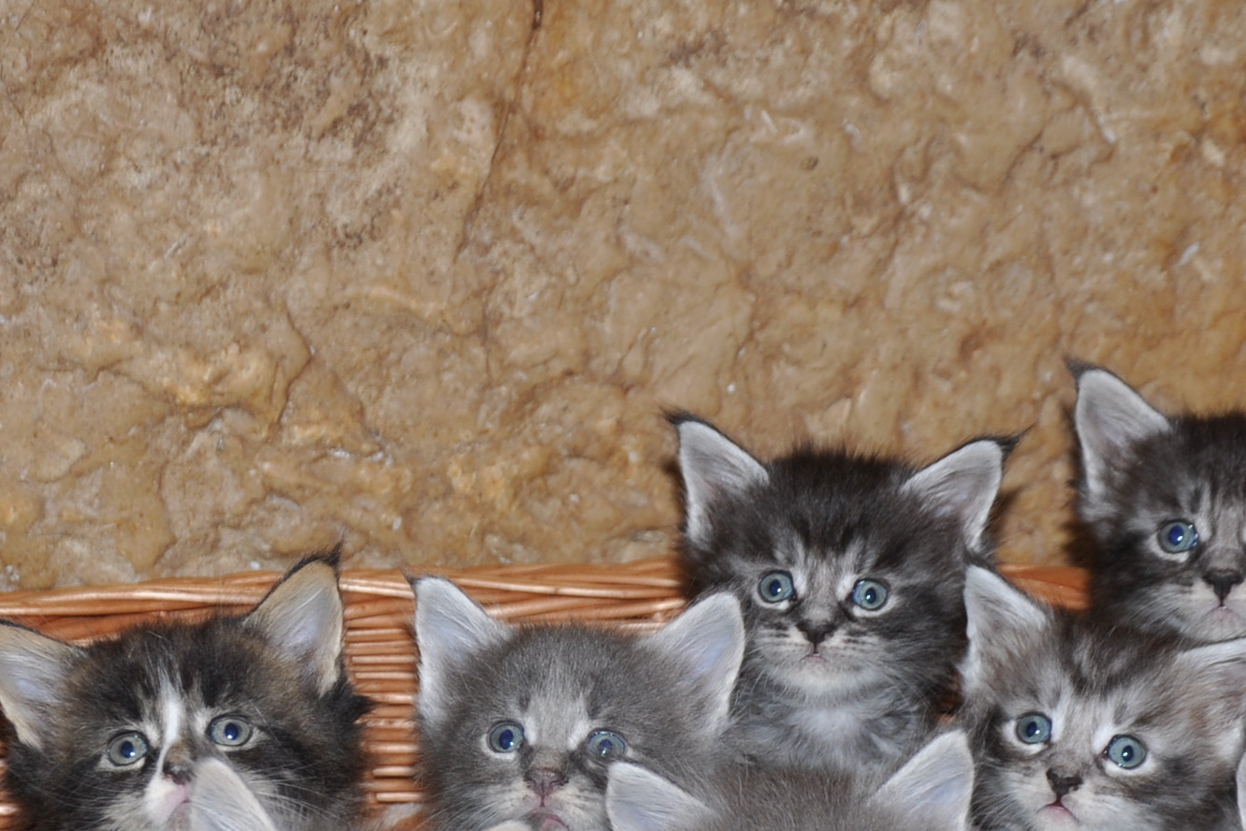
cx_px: 411
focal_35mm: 123
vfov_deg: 11.0
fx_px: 4257
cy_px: 846
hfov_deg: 16.6
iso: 200
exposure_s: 1/125
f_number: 5.6
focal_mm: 34
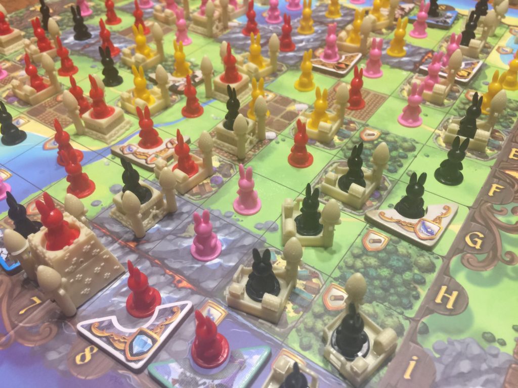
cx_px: 259
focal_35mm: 29
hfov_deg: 61.7
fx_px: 434
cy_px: 194
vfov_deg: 48.2
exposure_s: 1/15
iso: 64
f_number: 2.2
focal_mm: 4.15
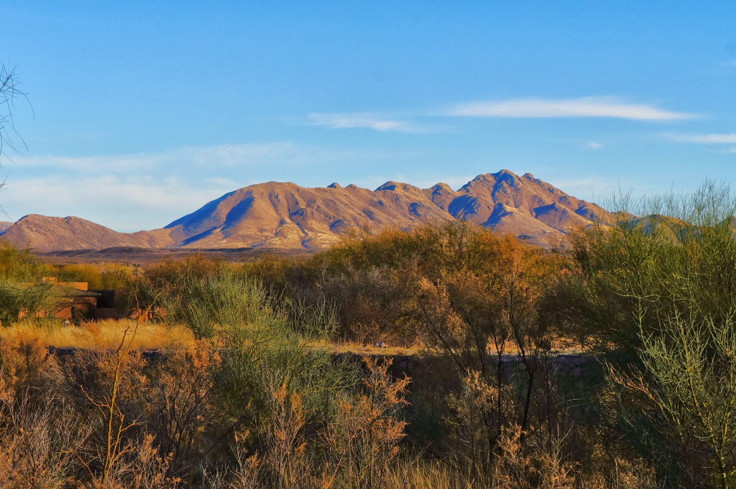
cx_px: 368
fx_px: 1685
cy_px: 244
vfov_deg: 16.5
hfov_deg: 24.6
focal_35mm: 82
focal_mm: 55
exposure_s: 1/500
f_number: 9
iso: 200
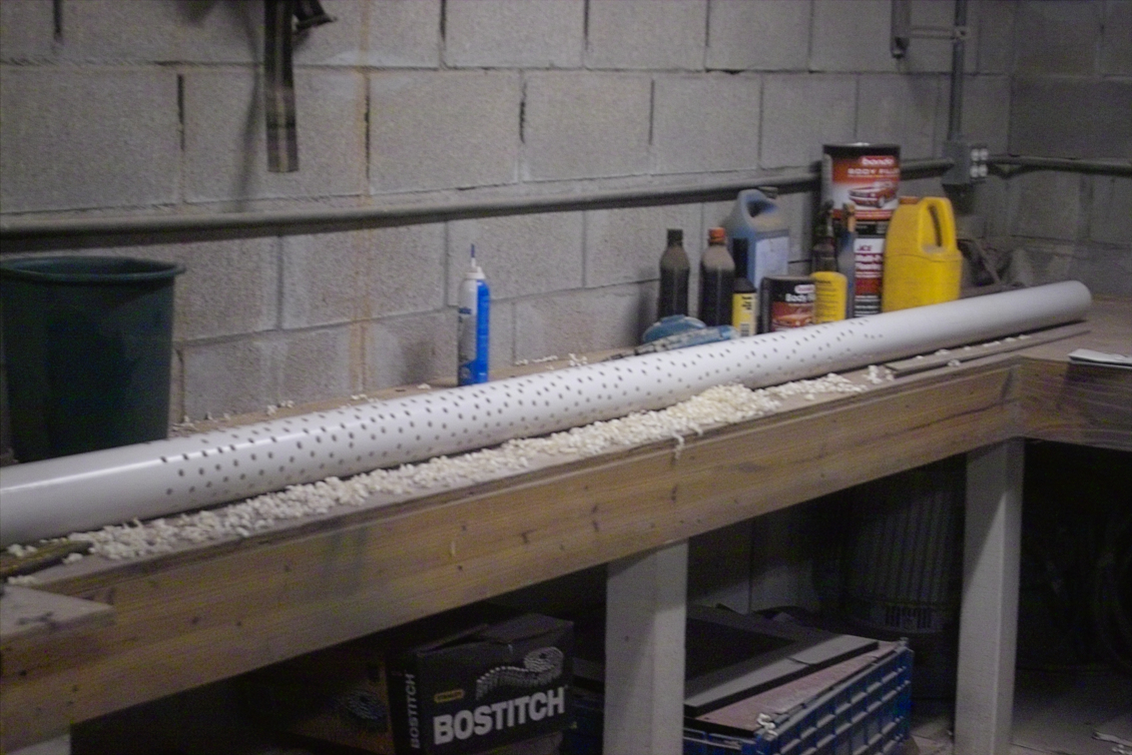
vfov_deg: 20.0
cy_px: 378
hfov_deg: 29.7
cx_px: 566
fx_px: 2138
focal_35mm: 68
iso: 400
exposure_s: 1/20
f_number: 2.8
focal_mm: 40
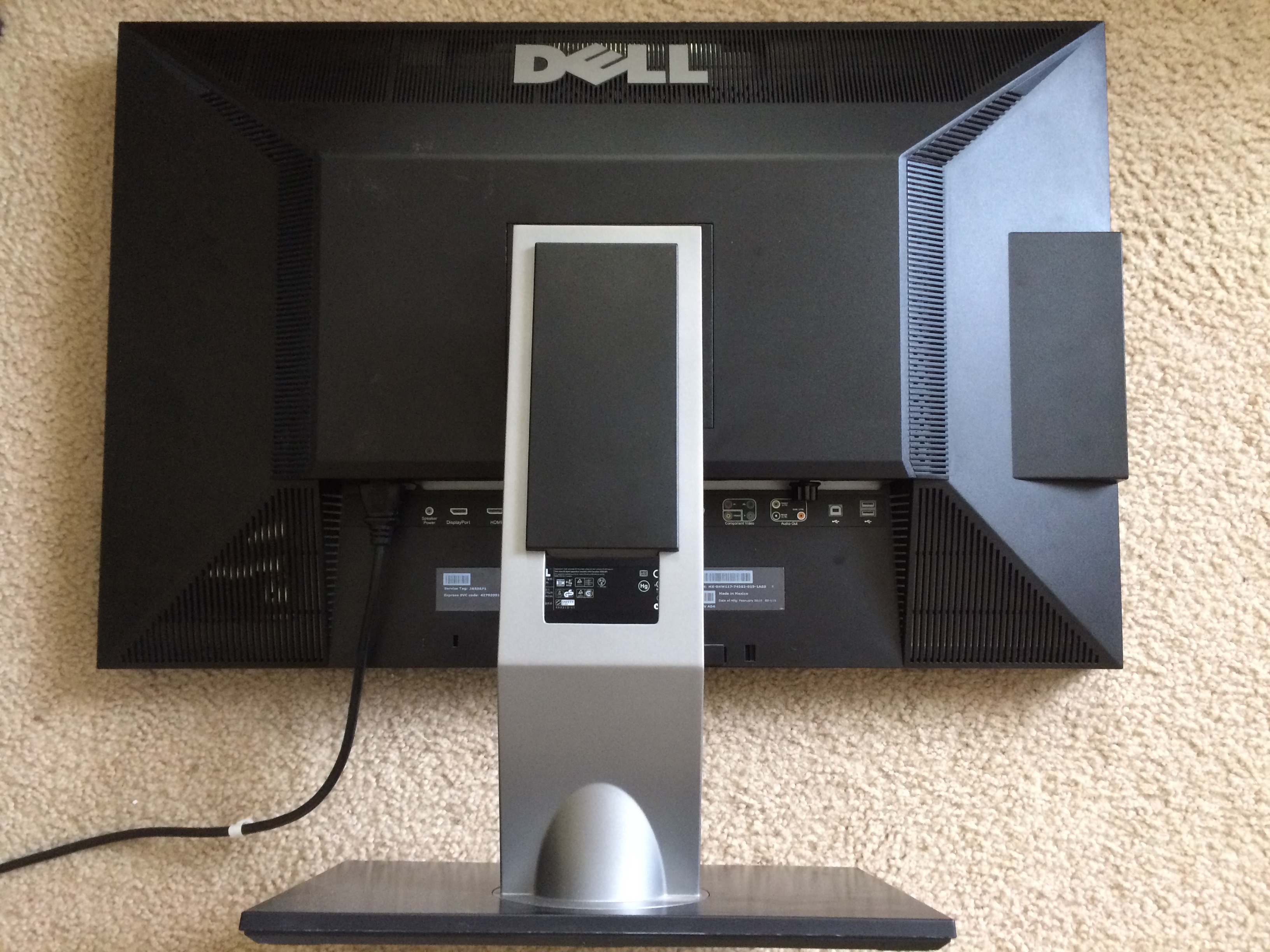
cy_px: 476
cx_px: 635
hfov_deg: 61.7
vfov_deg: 48.2
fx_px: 1064
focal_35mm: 29
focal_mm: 4.15
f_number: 2.2
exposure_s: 1/30
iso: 250
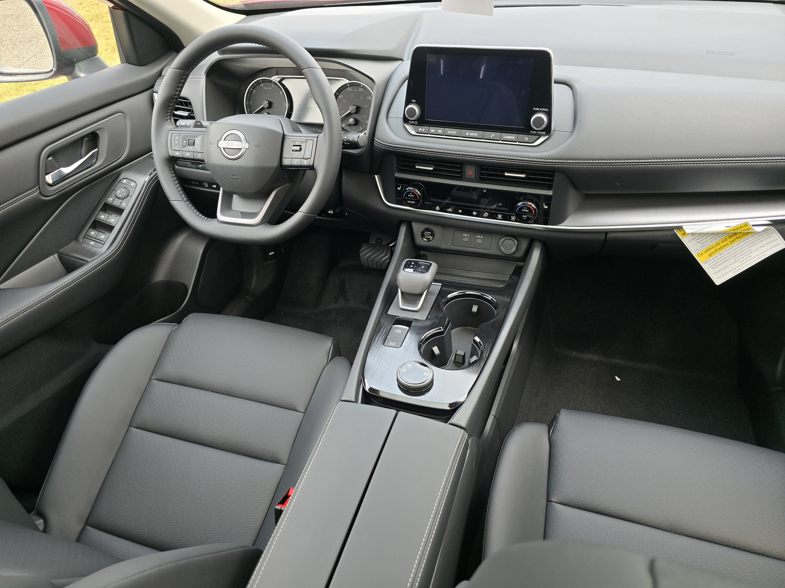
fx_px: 522
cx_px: 392
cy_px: 294
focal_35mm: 23
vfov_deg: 58.9
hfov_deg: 73.9
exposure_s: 1/180
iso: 50
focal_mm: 6.3
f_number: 1.7
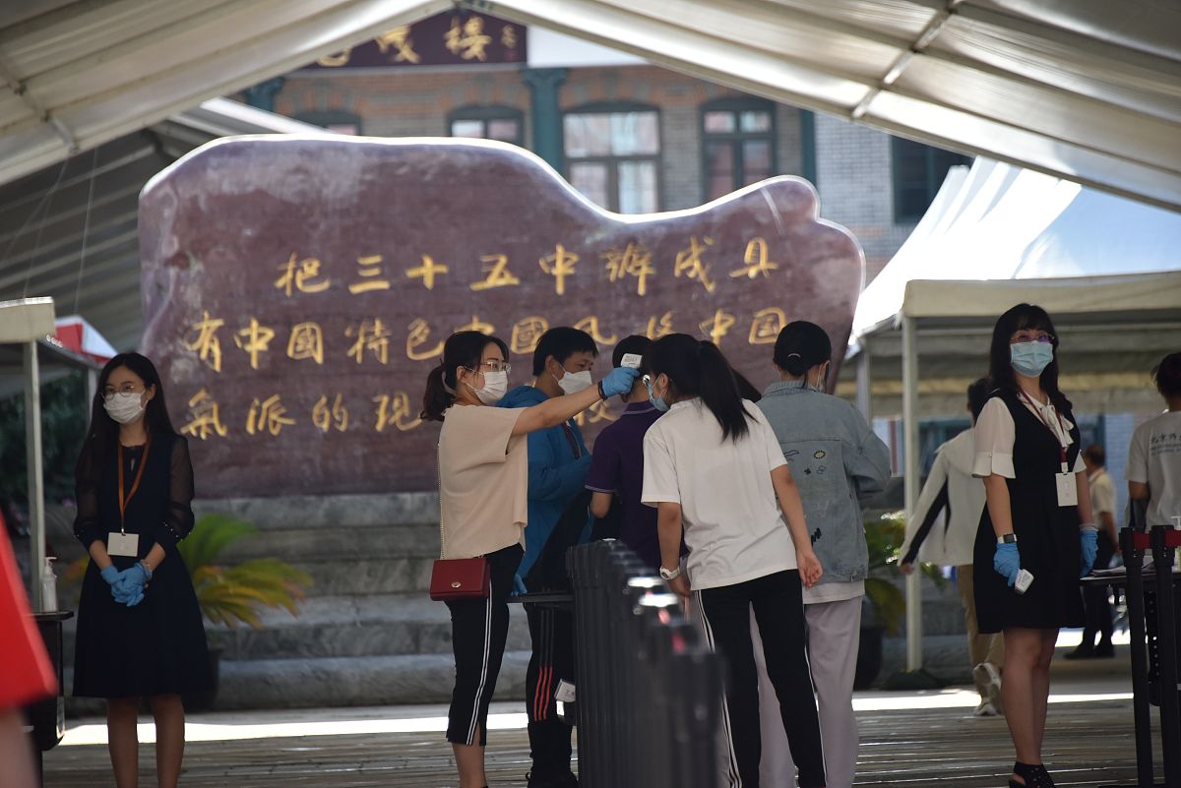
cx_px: 590
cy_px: 394
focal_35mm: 230
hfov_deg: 8.9
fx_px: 7548
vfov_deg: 6.0
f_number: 5.6
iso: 1000
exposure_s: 1/1000
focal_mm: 230
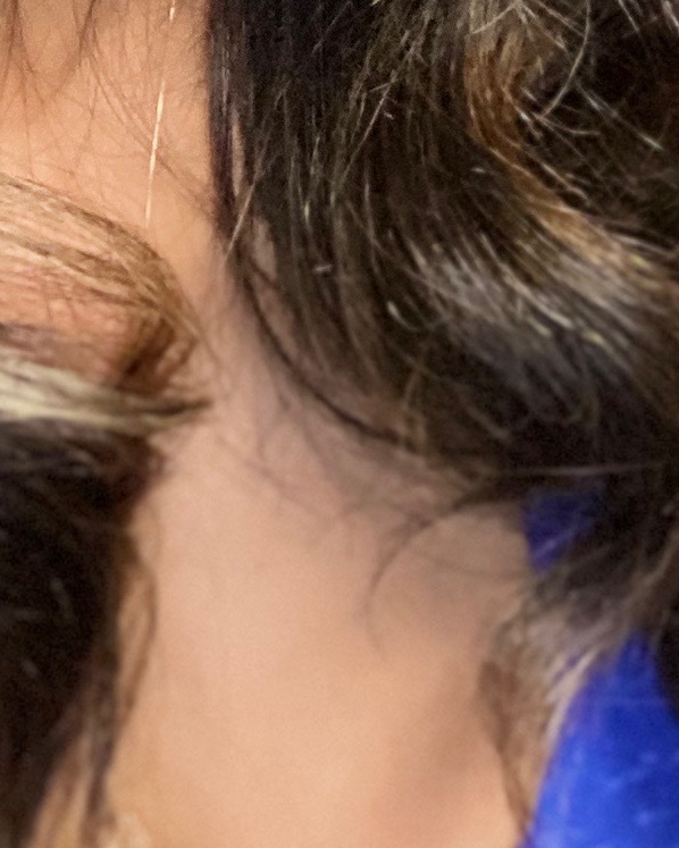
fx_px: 3038
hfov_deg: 12.2
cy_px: -707
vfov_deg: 14.0
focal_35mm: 121
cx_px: -319
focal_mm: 2.71
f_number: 2.2
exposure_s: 1/40
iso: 320
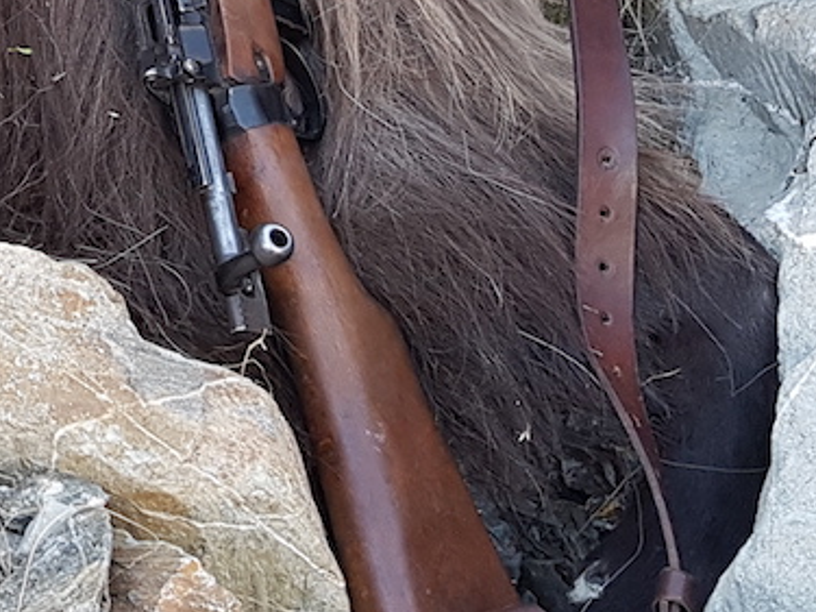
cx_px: -326
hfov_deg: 18.4
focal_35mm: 97
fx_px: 2286
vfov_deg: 14.5
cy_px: -231
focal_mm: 4.2
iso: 100
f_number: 1.7
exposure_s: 1/100
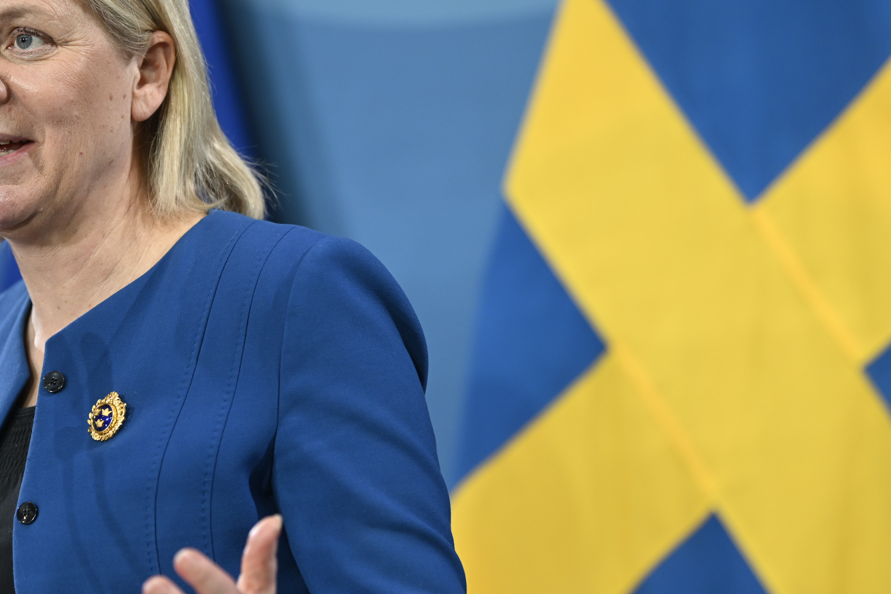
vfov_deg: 7.7
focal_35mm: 179
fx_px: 4430
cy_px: 218
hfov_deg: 11.5
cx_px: 323
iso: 1000
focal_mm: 120
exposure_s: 1/200
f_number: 2.8
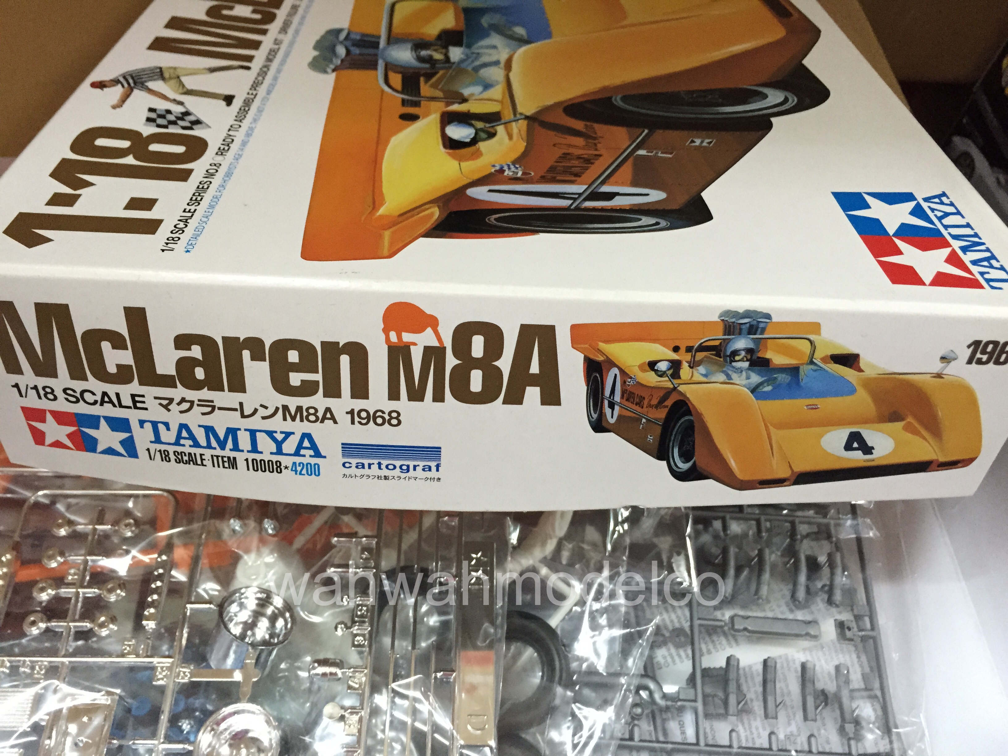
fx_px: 844
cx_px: 504
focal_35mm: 29
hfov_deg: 61.7
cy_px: 378
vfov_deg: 48.2
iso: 250
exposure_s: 1/17
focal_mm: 4.15
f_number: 2.2
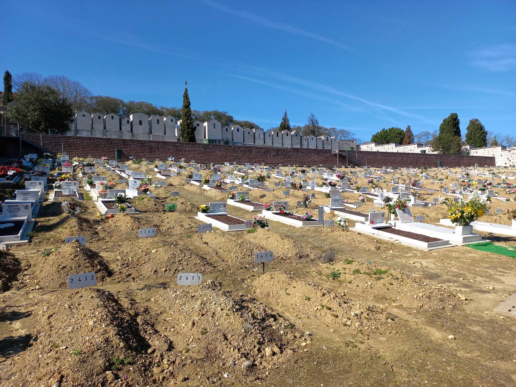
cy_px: 194
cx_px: 258
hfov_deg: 69.4
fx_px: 373
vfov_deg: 54.9
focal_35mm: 25
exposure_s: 1/723
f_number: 1.8
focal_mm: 4.6
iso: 25
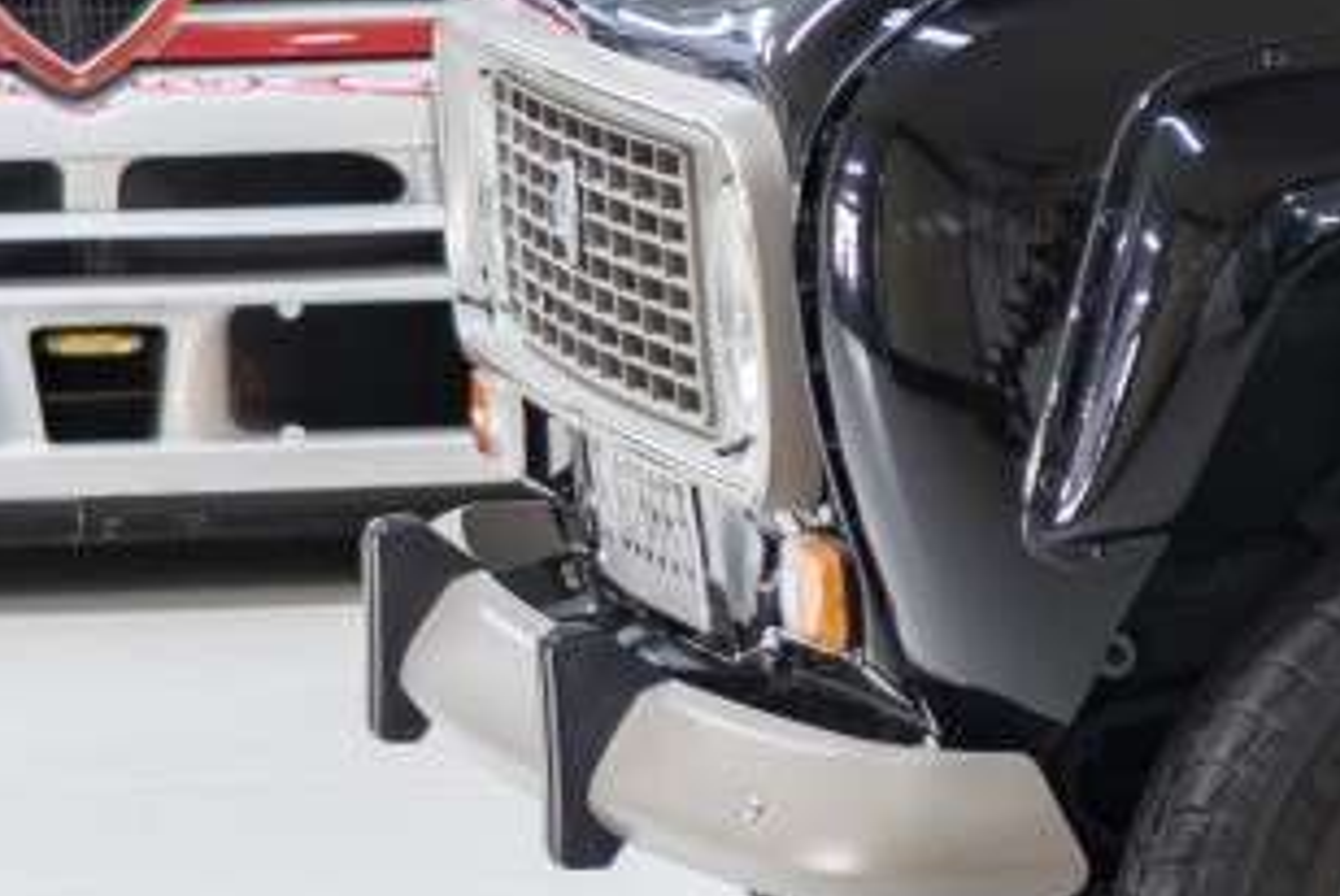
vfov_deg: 4.2
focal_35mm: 324
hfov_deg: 6.1
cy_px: 11
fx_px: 12071
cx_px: 3085
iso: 50
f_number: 4
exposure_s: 1
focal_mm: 50
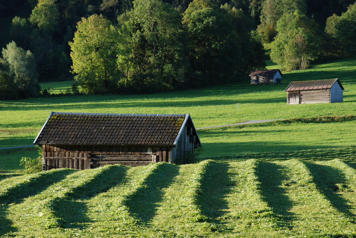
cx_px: 178
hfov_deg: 17.0
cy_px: 119
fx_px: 1188
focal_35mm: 120
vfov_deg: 11.5
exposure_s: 1/40
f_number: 11
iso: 200
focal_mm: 80
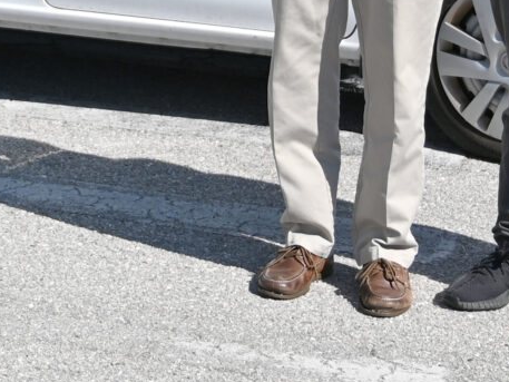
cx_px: -81
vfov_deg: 9.1
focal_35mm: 159
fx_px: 2334
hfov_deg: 12.2
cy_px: -241
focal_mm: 29.5
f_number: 4
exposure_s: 1/800
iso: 64
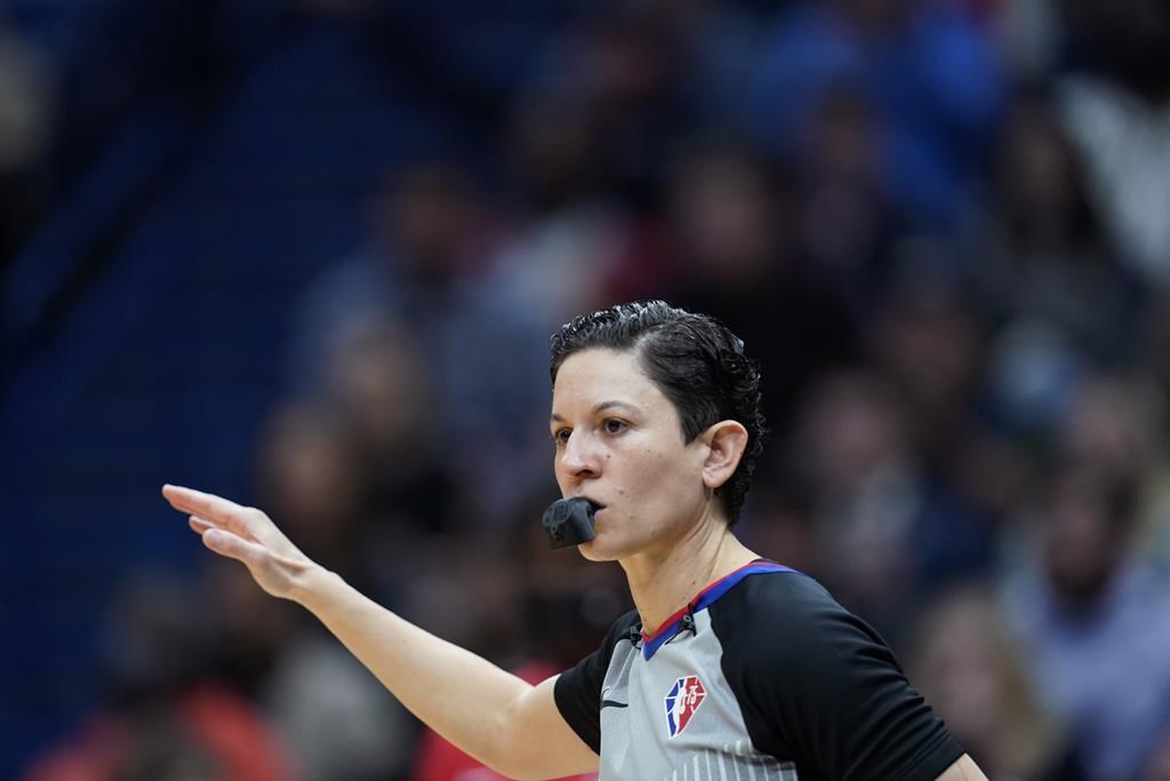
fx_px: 13001
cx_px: 585
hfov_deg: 5.2
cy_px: 390
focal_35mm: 400
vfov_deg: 3.4
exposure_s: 1/1600
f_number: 2.8
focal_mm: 400
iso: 4000
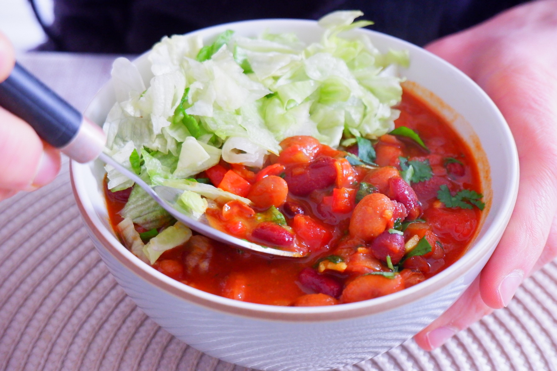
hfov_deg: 36.9
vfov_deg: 25.1
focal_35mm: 54
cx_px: 278
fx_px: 835
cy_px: 186
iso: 3200
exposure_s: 1/28
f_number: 5.2
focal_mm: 36.3
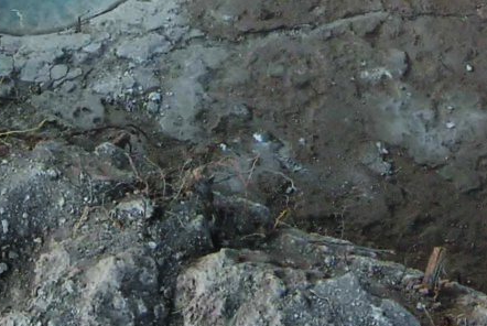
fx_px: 1693
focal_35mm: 125
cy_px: -215
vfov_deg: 10.5
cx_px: 177
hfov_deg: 16.3
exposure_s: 1/60
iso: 800
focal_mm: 18
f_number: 8
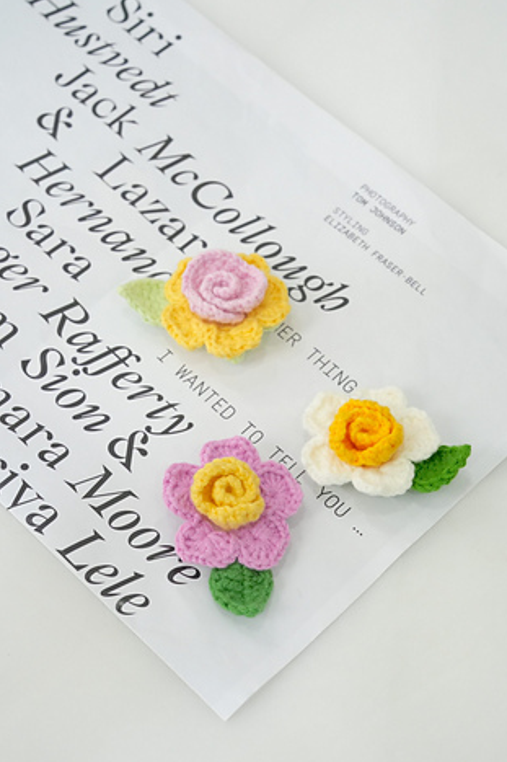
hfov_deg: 18.2
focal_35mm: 75
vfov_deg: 27.0
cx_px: 255
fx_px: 1585
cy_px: 398
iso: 4000
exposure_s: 1/100
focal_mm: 70
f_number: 10
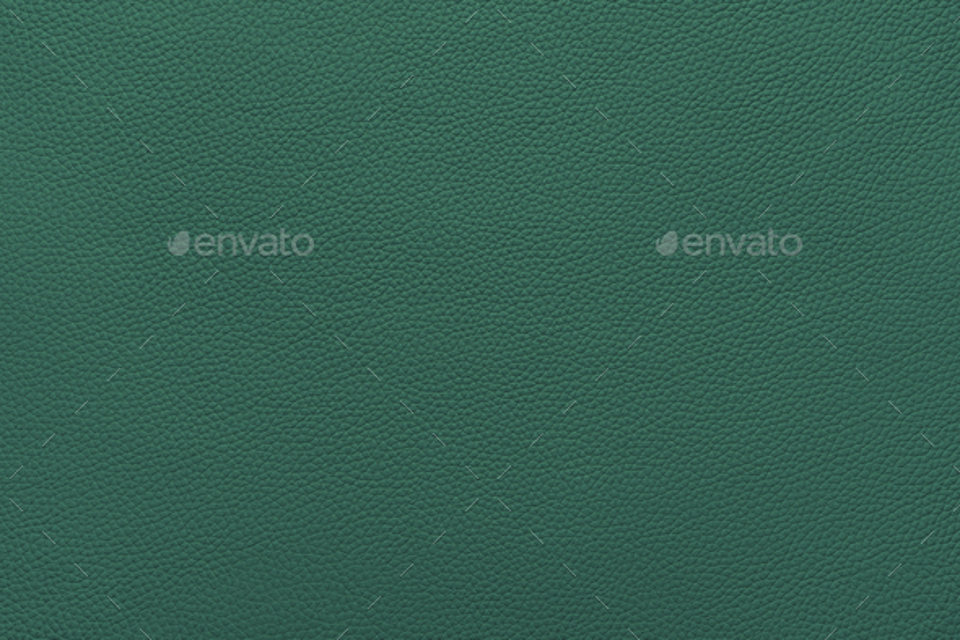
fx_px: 1200
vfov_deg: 29.8
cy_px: 320
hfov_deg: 43.6
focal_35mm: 45
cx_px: 480
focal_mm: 45
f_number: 9
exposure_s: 1/125
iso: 100
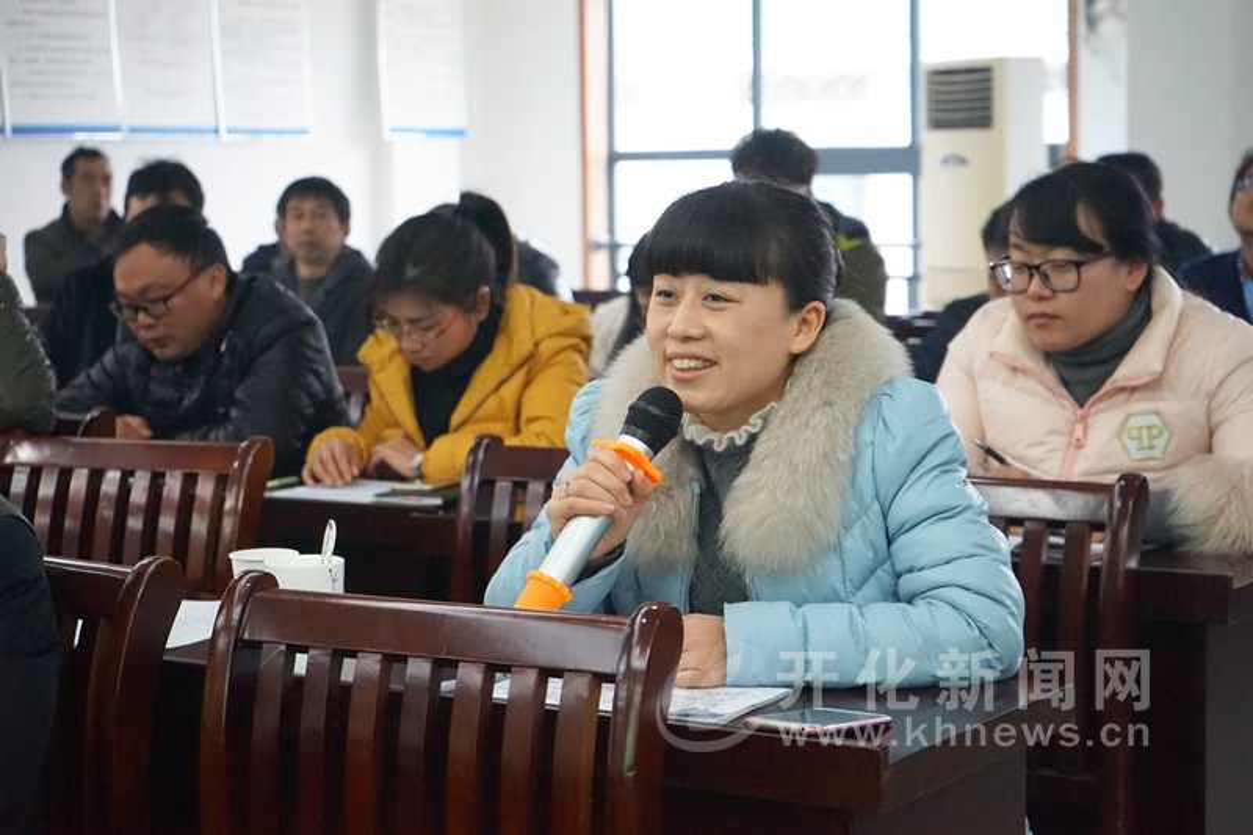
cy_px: 418
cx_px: 626
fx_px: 2436
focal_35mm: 70
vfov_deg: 19.4
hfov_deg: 28.8
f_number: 5.6
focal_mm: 70
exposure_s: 1/125
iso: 6400
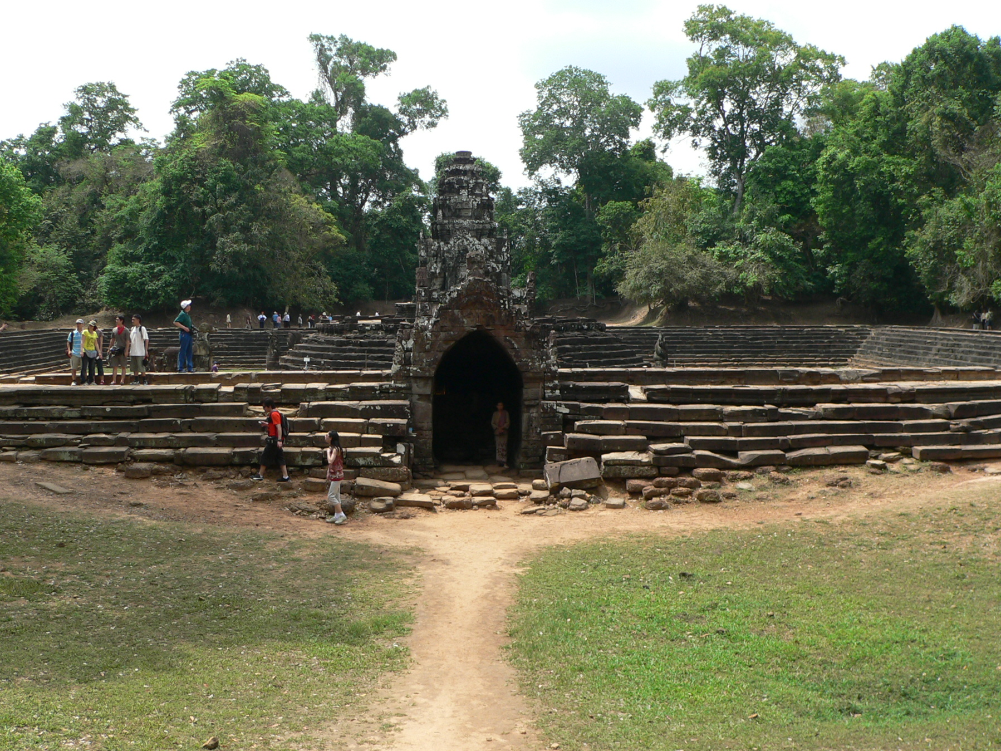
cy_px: 414
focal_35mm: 41
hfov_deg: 45.7
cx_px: 464
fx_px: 1186
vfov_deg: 35.1
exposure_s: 1/320
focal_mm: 6
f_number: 4
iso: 80
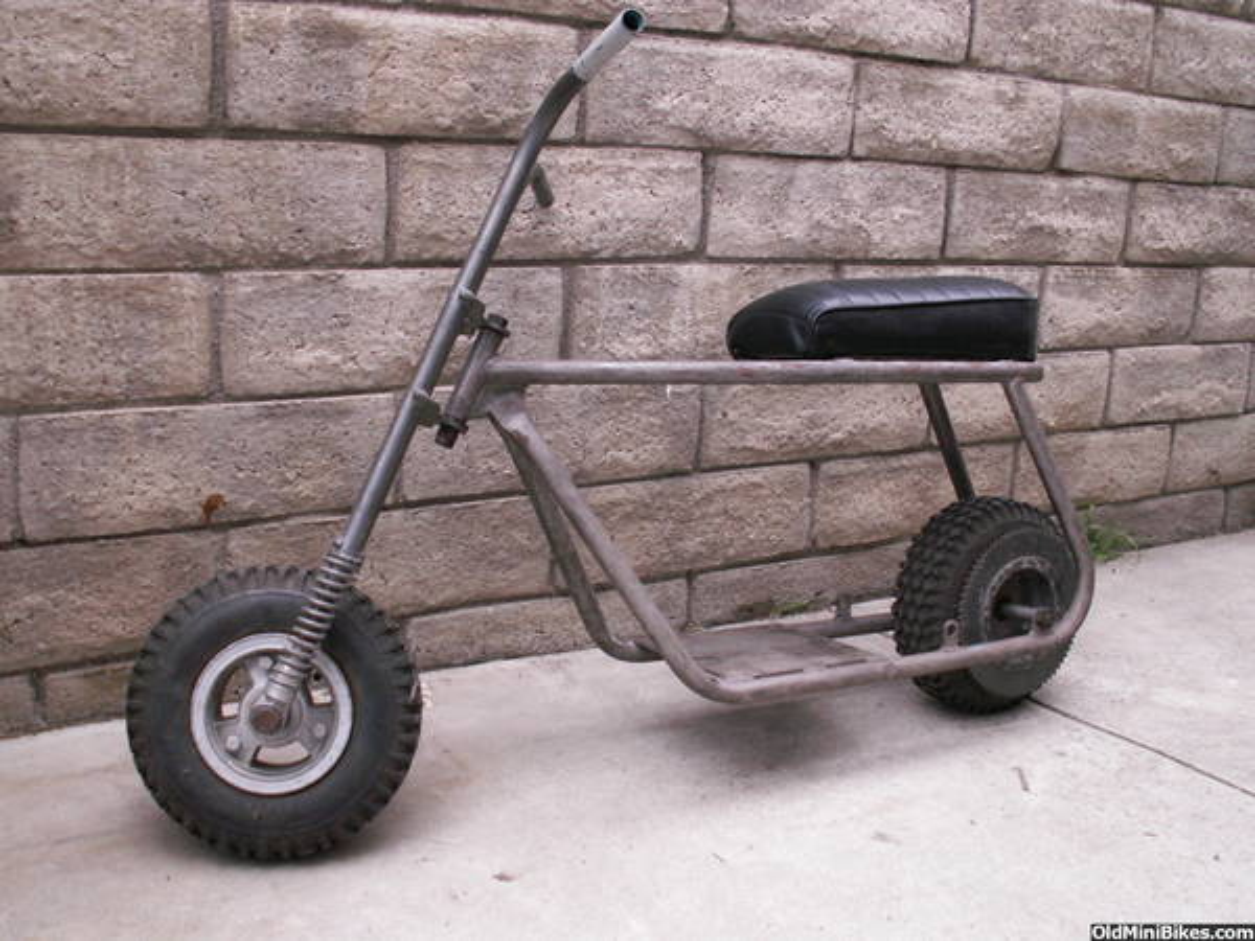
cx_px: 628
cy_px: 470
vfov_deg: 40.7
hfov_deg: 52.6
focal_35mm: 35
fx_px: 1269
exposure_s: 1/13
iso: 160
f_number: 2.8
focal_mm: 5.86
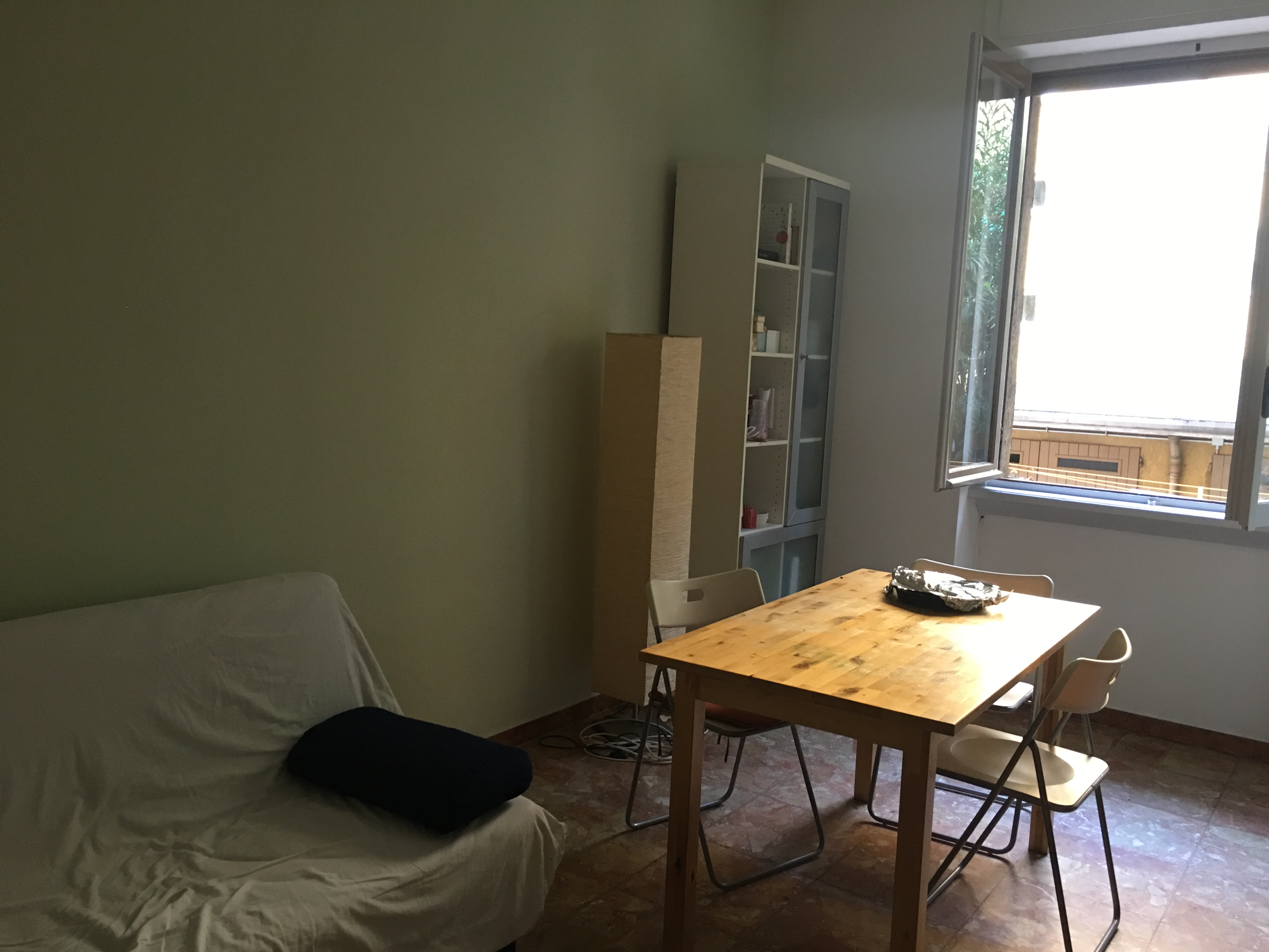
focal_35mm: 29
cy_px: 476
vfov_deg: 48.2
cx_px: 634
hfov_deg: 61.7
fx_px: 1063
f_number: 2.2
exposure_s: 1/10
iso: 100
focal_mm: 4.15
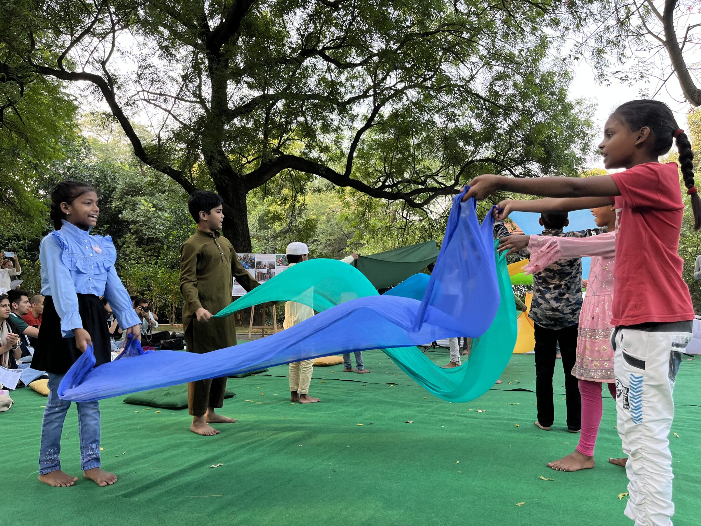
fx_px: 527
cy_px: 263
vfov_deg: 53.1
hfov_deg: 67.3
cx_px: 350
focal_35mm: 26
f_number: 1.6
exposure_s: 1/144
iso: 64
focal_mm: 5.1
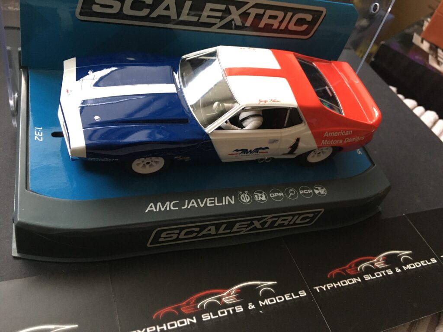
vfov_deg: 48.2
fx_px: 371
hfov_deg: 61.7
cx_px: 222
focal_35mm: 29
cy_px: 166
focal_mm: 4.15
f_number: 2.2
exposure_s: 1/25
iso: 200
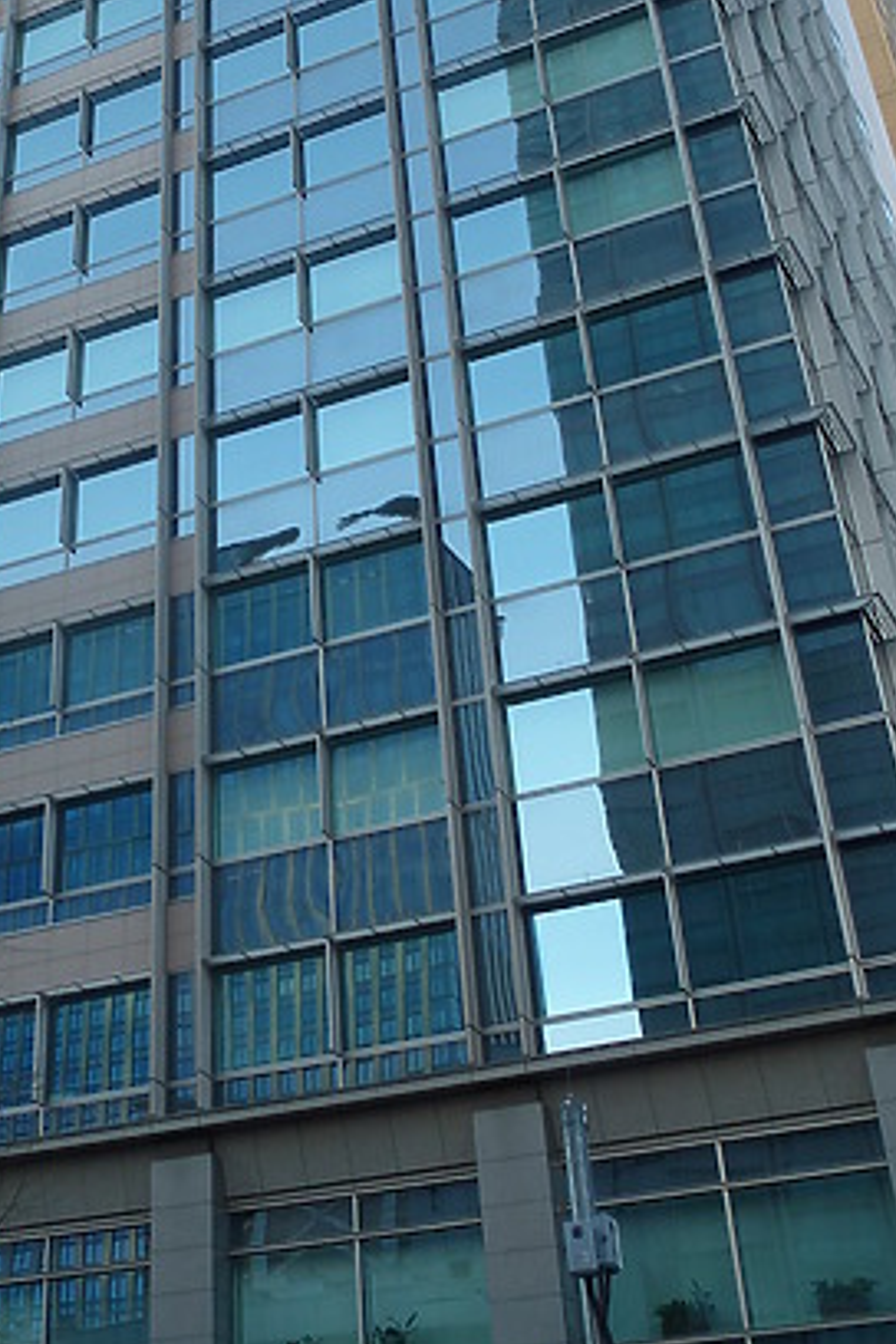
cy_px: 72
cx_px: 64
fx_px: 2053
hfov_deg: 23.8
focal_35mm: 55
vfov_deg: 33.8
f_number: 3.3
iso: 100
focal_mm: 4.3
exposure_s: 1/125
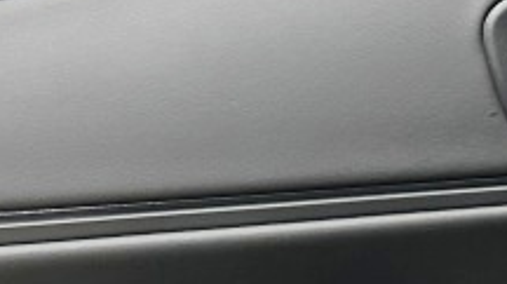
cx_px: 352
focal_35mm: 124
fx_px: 1665
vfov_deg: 9.6
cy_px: 326
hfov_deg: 17.3
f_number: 1.78
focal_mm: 6.86
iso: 800
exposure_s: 1/40
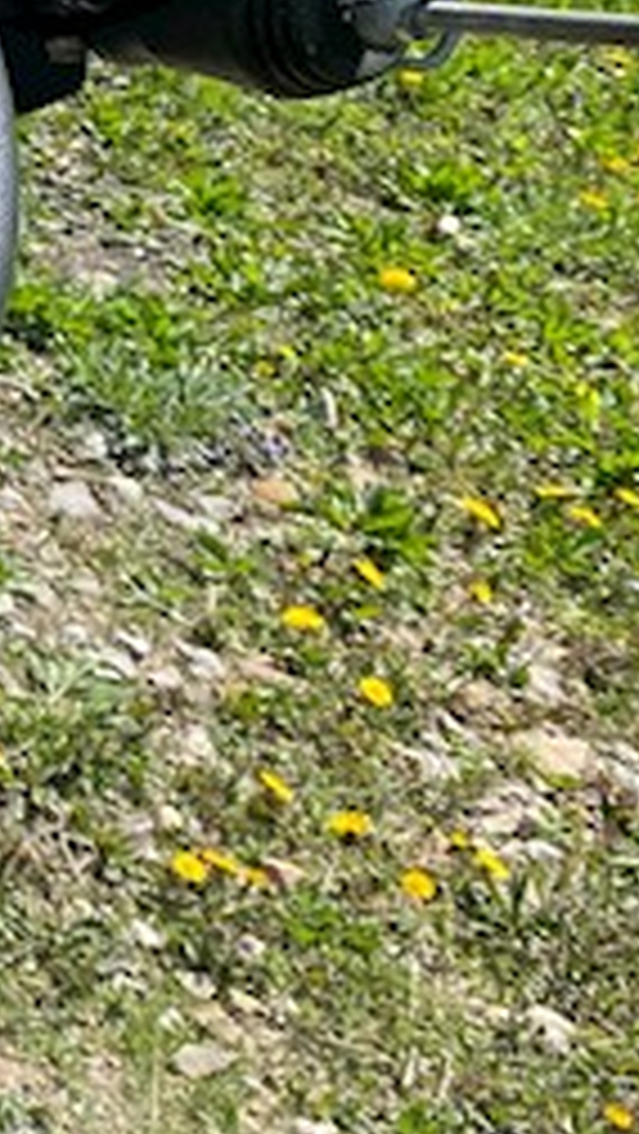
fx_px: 2527
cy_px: 248
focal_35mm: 84
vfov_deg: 24.9
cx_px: -961
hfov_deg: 11.5
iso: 32
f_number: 1.8
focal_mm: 4.25
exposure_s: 1/1866
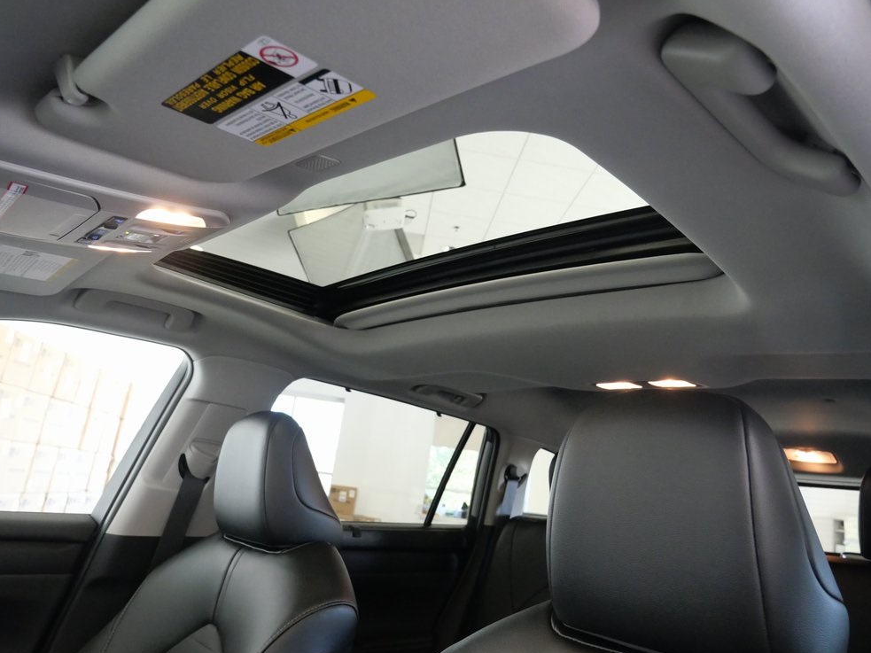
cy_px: 323
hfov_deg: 69.4
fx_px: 629
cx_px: 439
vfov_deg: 54.9
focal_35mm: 25
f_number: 4
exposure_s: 1/30
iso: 3200
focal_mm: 12
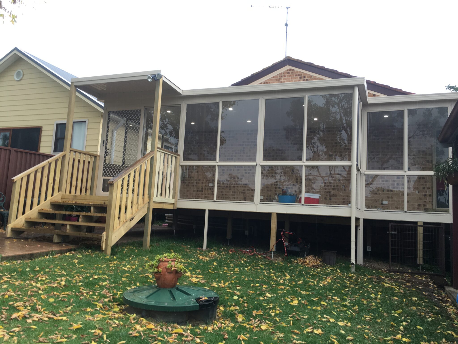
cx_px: 229
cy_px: 172
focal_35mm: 29
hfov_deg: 61.7
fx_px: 384
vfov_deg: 48.2
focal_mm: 4.15
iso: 32
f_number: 2.2
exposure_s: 1/50
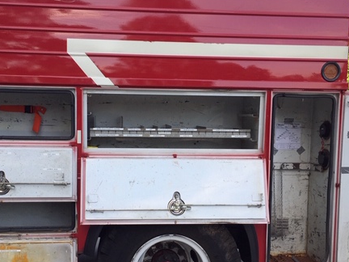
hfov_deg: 43.7
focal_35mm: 43
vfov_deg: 33.5
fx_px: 434
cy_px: 156
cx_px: 149
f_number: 2.2
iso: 32
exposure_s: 1/314
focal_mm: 4.15
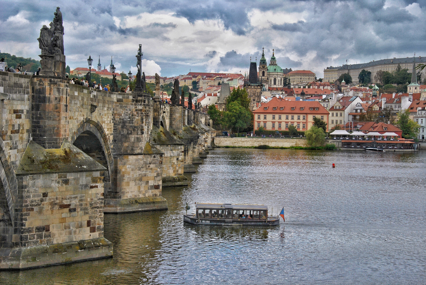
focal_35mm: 60
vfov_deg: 22.7
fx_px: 711
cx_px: 213
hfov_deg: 33.4
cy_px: 142
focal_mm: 40
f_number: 10
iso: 400
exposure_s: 1/400
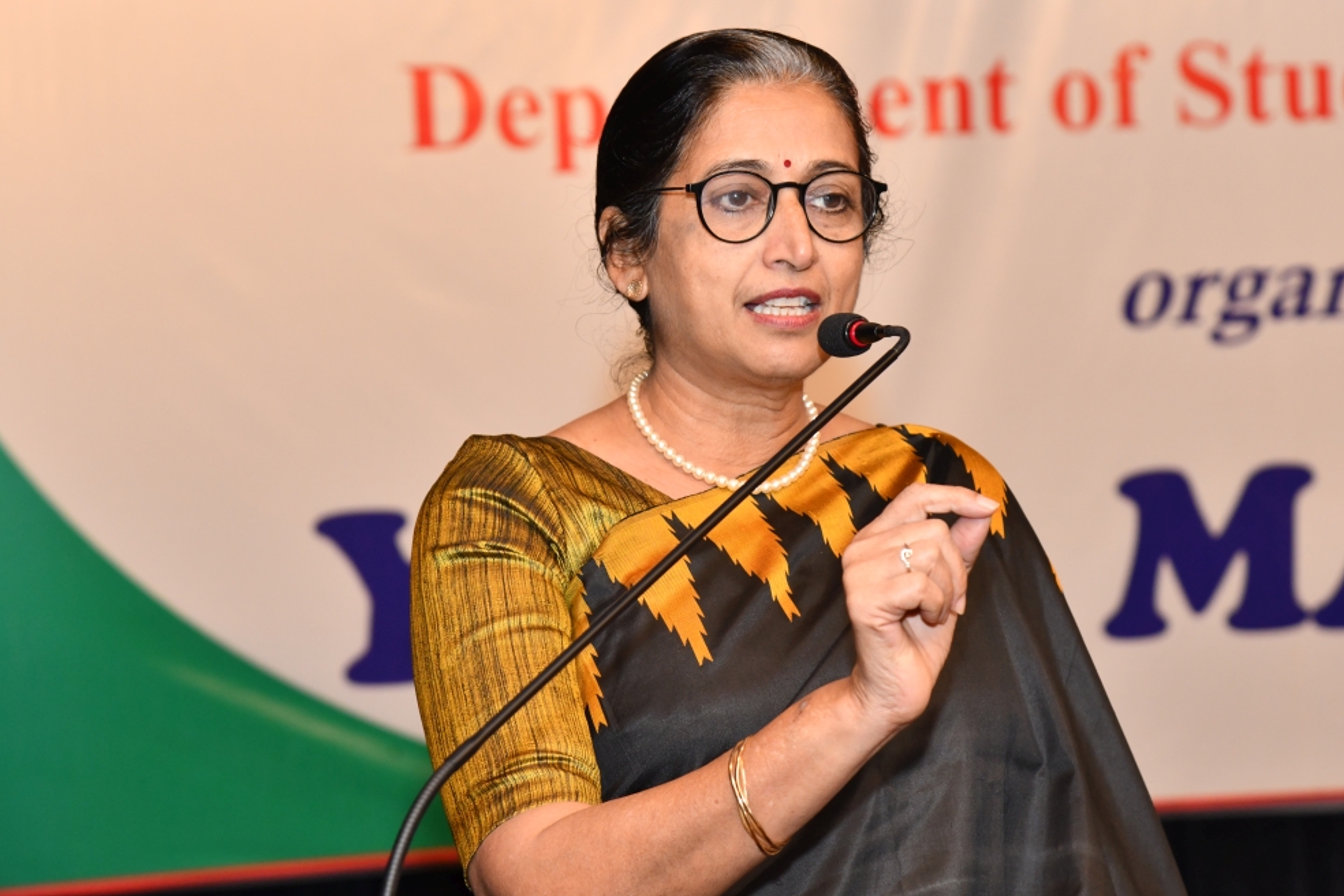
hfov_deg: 16.8
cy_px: 361
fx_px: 4554
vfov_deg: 11.2
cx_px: 743
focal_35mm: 122
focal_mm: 100
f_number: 6.3
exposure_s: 1/200
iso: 1000
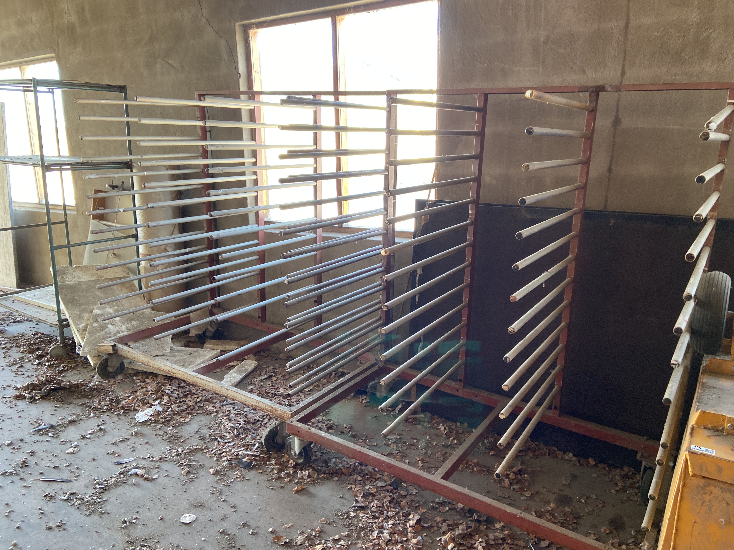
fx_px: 551
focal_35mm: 26
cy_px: 275
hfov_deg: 67.3
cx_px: 367
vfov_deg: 53.1
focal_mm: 4.25
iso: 125
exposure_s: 1/73
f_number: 1.8
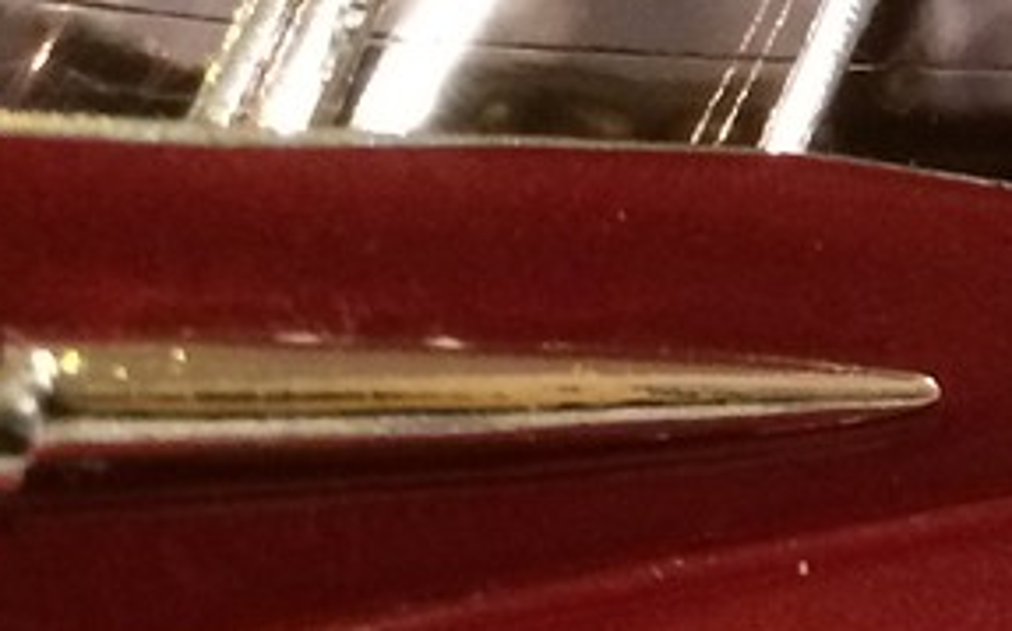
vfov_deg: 8.7
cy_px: 268
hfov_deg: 13.3
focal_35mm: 150
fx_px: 4135
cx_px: 1403
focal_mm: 4.15
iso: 320
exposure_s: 1/15
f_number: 2.2
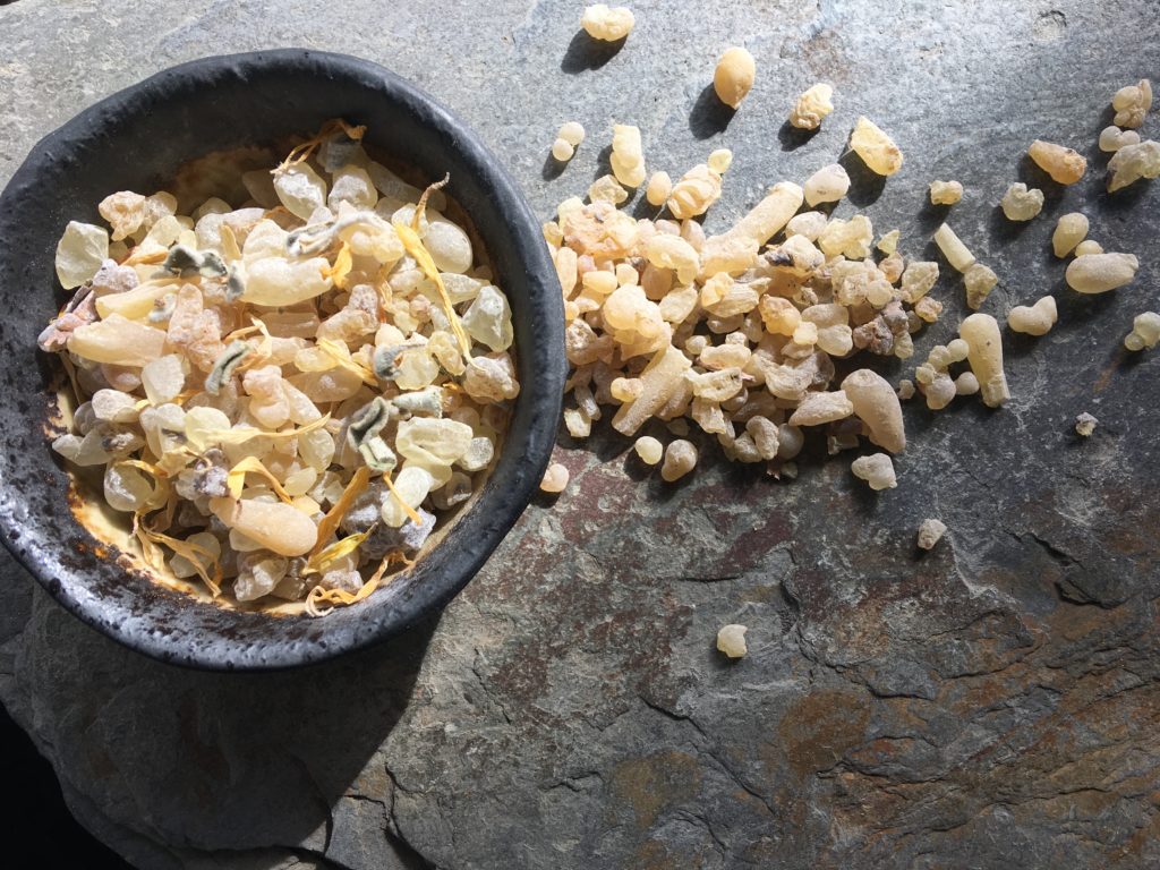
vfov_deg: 48.2
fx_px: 972
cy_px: 435
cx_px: 580
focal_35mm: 29
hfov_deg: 61.7
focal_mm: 4.15
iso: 25
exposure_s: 1/356
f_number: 2.2
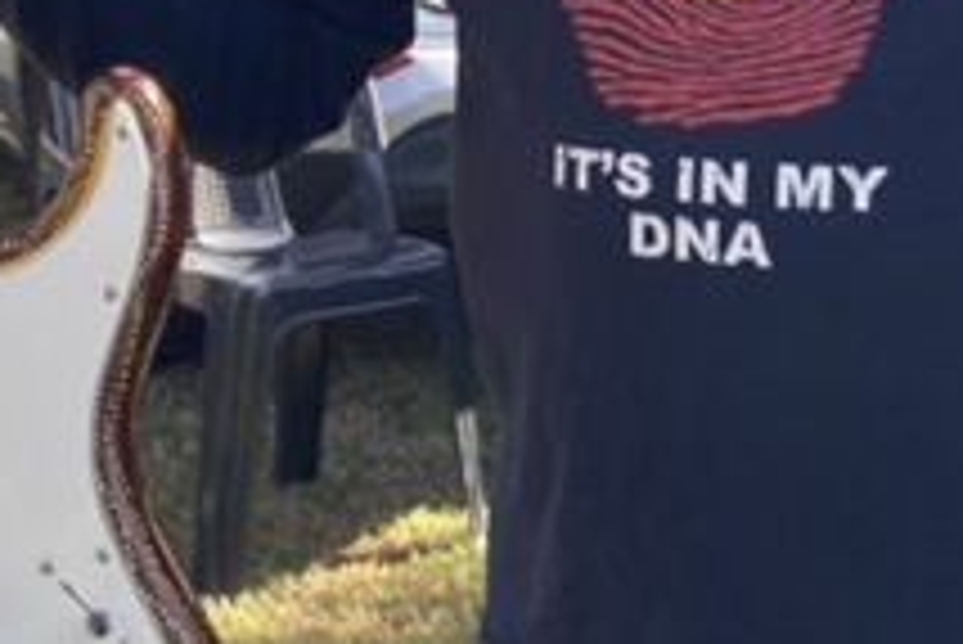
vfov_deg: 11.8
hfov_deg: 18.2
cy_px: -257
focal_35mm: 112
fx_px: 2998
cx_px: 436
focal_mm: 3.99
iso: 20
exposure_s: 1/226
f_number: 1.8
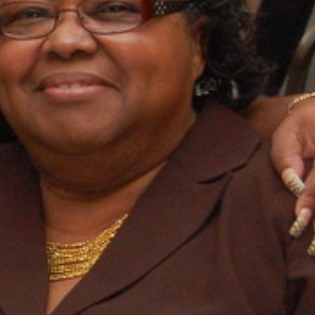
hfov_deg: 6.6
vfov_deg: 6.8
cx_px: -299
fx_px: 2645
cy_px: 111
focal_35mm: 257
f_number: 5.3
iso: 1600
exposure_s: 1/60
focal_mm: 45
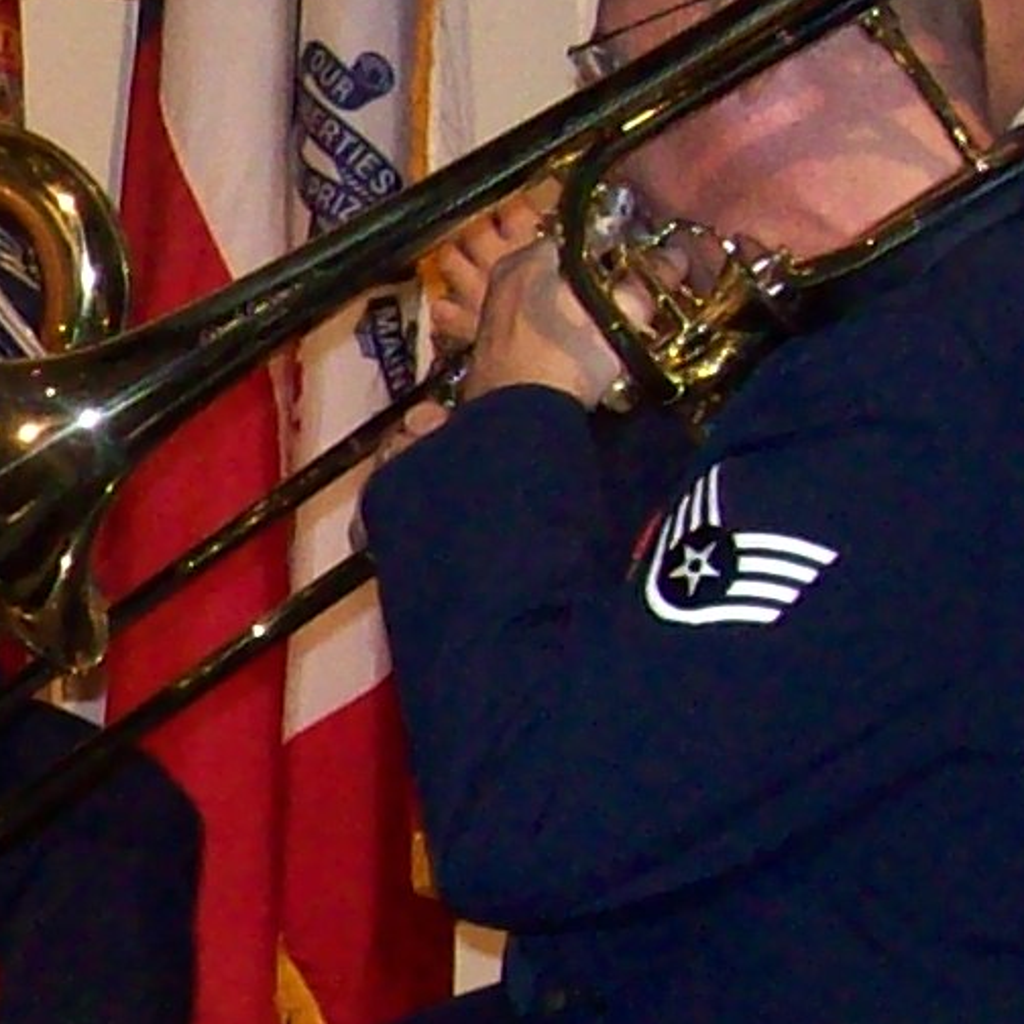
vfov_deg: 9.7
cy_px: 745
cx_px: -804
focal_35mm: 180
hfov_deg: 9.3
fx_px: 6024
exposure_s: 1/64
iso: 200
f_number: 2.7
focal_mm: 6
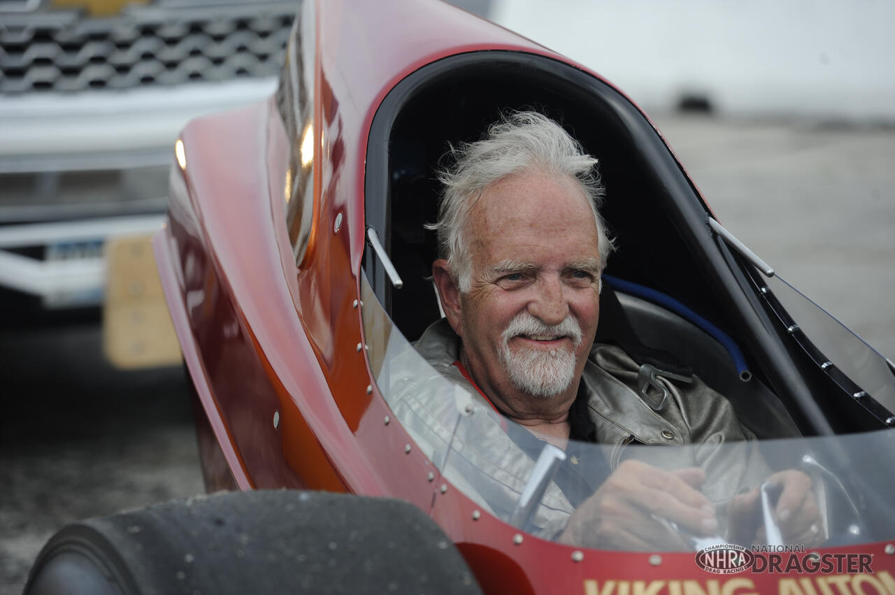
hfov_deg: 12.8
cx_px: 448
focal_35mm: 160
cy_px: 298
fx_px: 3974
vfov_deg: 8.6
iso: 200
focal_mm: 160
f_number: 5
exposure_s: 1/1000
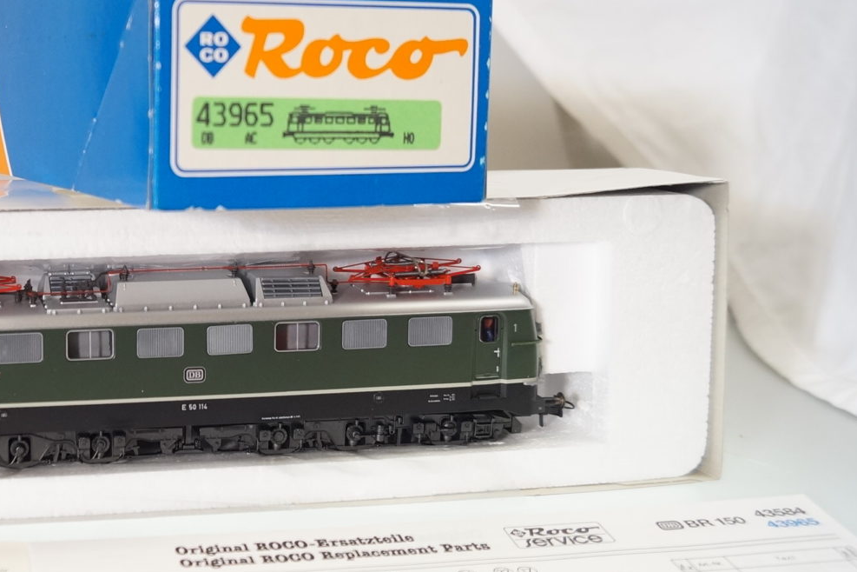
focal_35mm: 56
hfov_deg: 33.5
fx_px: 1333
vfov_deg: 24.1
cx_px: 63
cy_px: 204
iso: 500
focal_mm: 18
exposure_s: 1/160
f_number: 4
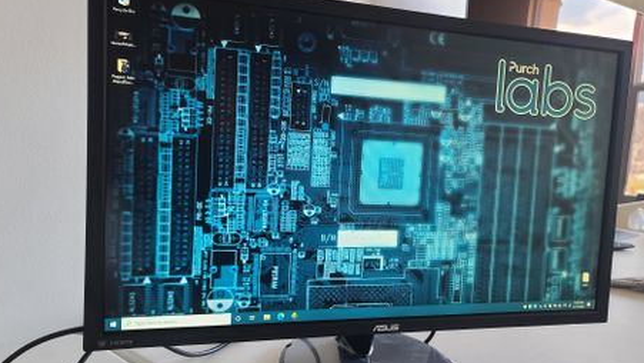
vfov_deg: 40.2
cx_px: 324
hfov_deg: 66.0
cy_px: 194
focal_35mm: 29
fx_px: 495
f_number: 1.8
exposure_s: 1/59
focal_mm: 7
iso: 160
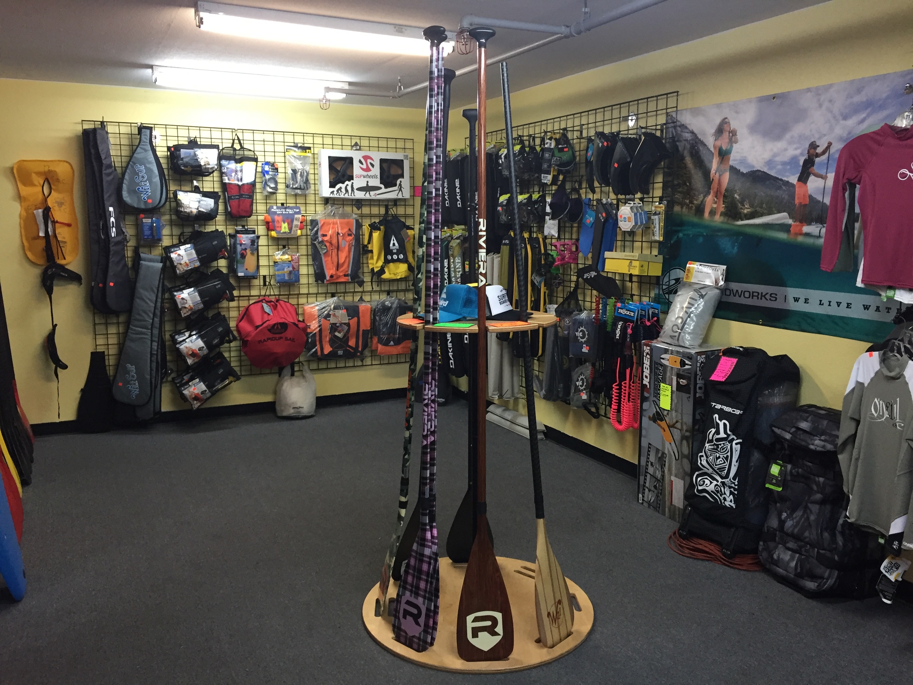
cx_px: 456
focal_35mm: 29
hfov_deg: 61.7
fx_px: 765
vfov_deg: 48.2
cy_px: 342
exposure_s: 1/30
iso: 125
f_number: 2.2
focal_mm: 4.15
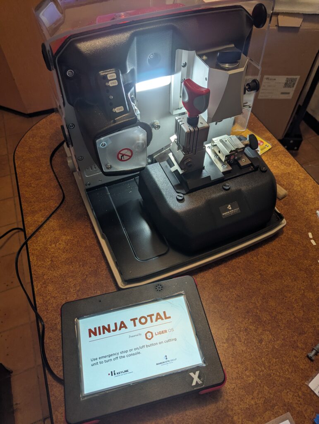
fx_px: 294
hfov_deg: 56.9
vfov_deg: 71.5
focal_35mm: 24
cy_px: 212
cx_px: 160
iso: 42
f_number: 1.85
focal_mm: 6.81
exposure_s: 1/40
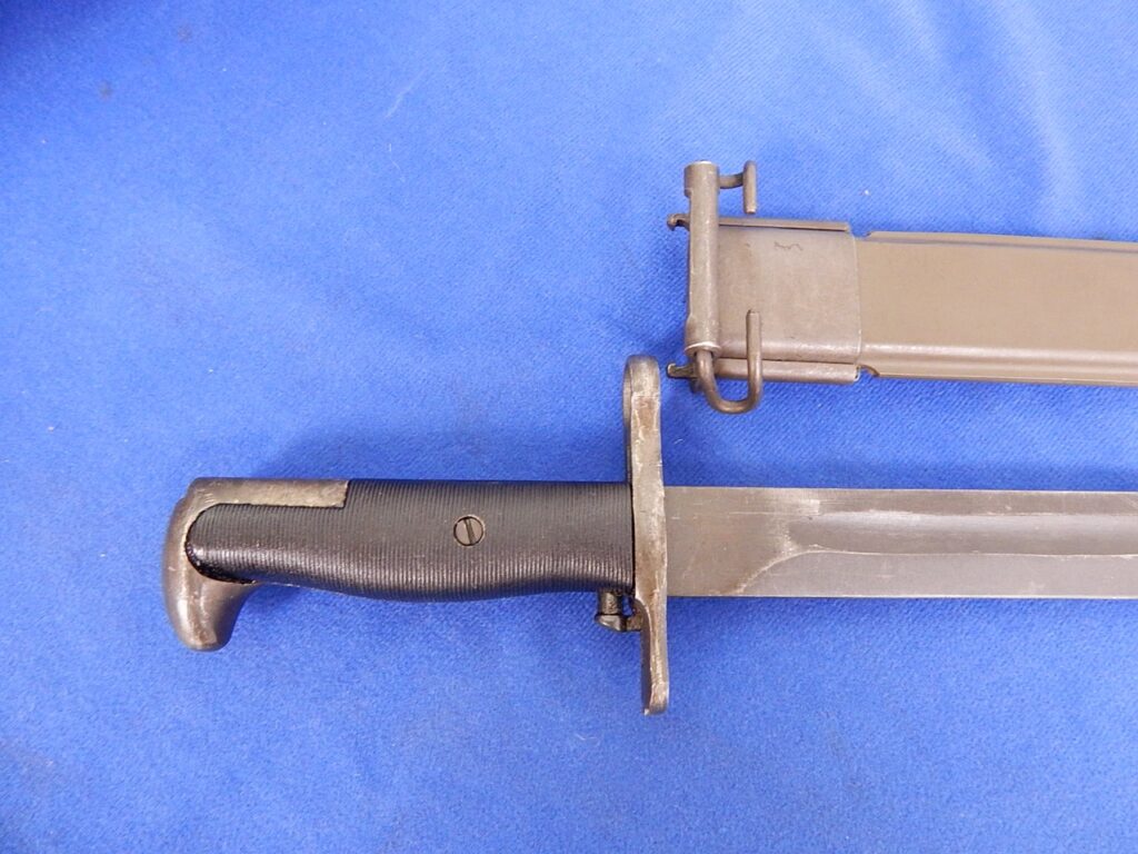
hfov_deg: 76.4
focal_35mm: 22
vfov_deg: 61.1
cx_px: 569
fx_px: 723
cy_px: 427
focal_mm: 4
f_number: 3
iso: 560
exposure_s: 1/8
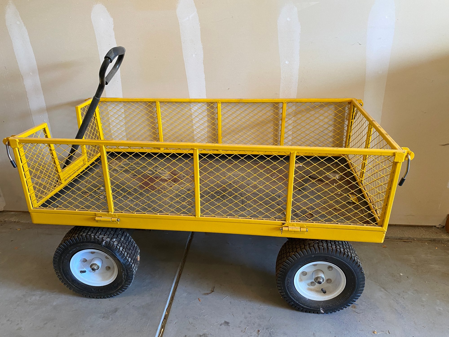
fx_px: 337
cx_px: 224
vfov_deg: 53.1
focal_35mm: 26
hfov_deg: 67.3
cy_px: 168
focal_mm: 4.25
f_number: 1.8
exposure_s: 1/60
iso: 160
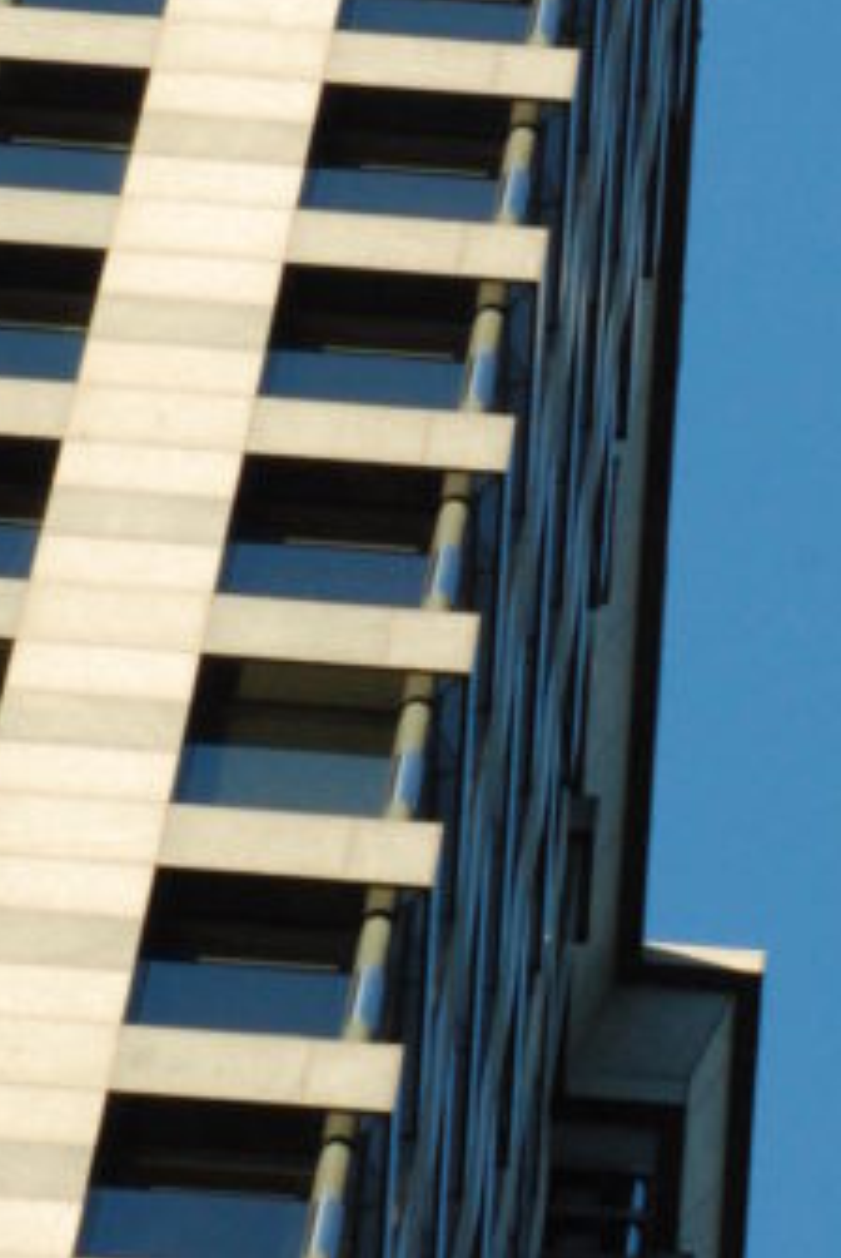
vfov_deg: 4.3
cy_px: -537
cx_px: 805
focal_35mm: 482
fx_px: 16837
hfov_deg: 2.9
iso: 800
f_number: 16
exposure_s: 1/160
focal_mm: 105
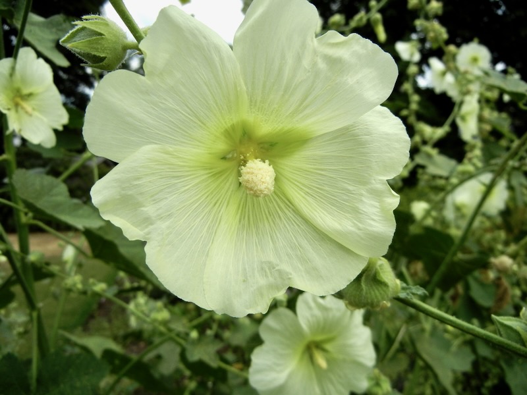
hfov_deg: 60.0
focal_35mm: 30
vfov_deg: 46.8
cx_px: 264
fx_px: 457
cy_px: 198
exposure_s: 1/972
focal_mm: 5.4
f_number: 3.5
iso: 160
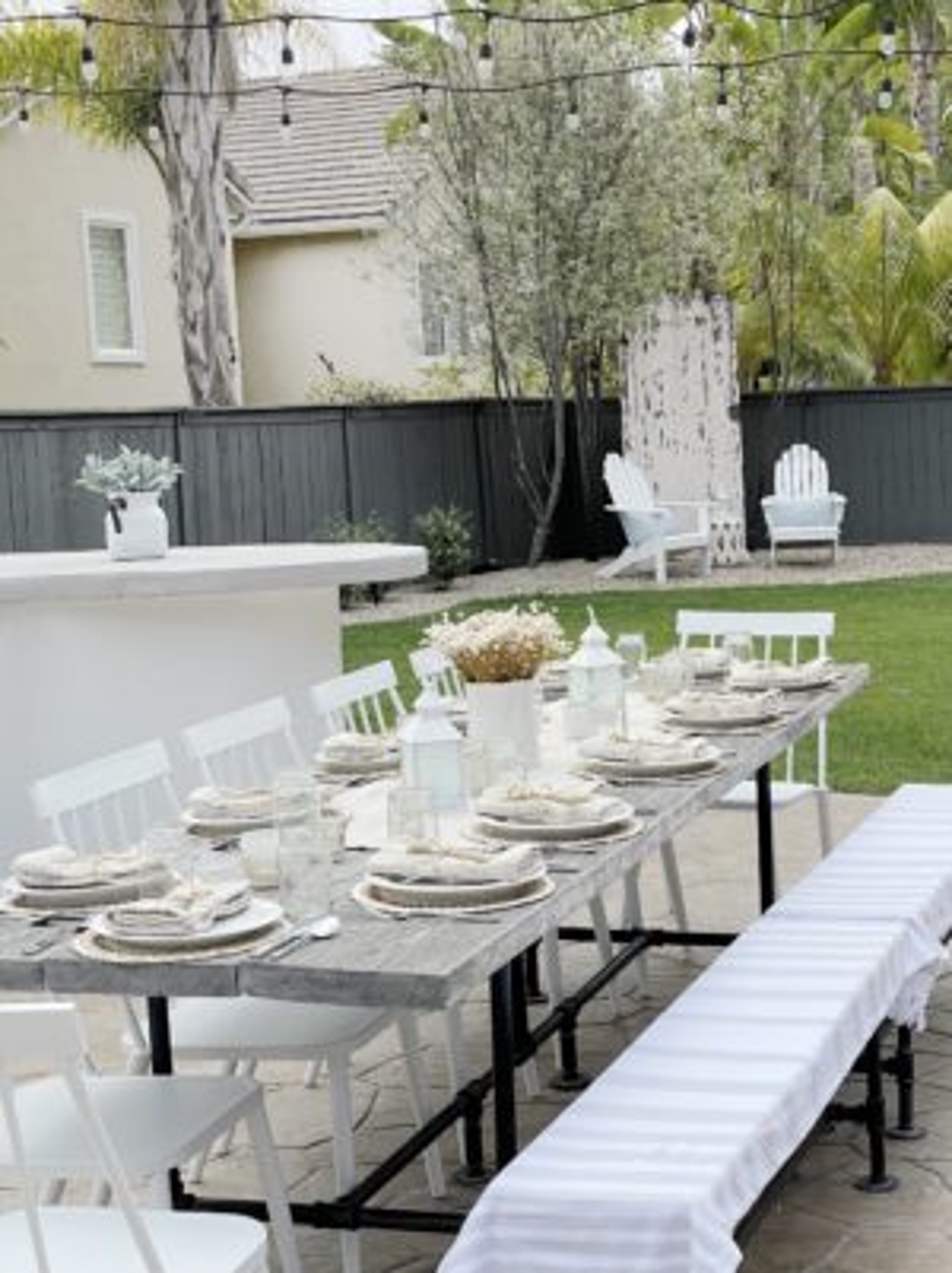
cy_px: 636
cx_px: 476
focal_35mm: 52
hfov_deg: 28.0
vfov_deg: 36.9
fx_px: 1910
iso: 25
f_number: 2
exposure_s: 1/1597
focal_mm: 6
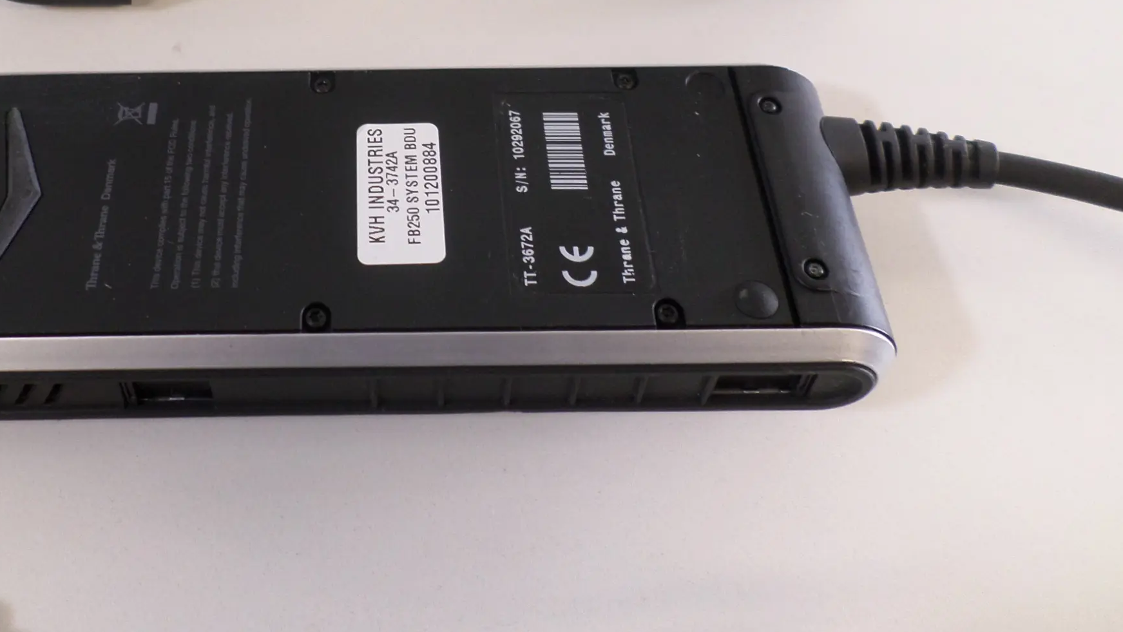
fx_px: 1191
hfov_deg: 49.6
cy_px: 35
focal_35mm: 40
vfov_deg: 28.3
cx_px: 373
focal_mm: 4.5
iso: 120
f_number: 2.5
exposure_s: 1/30
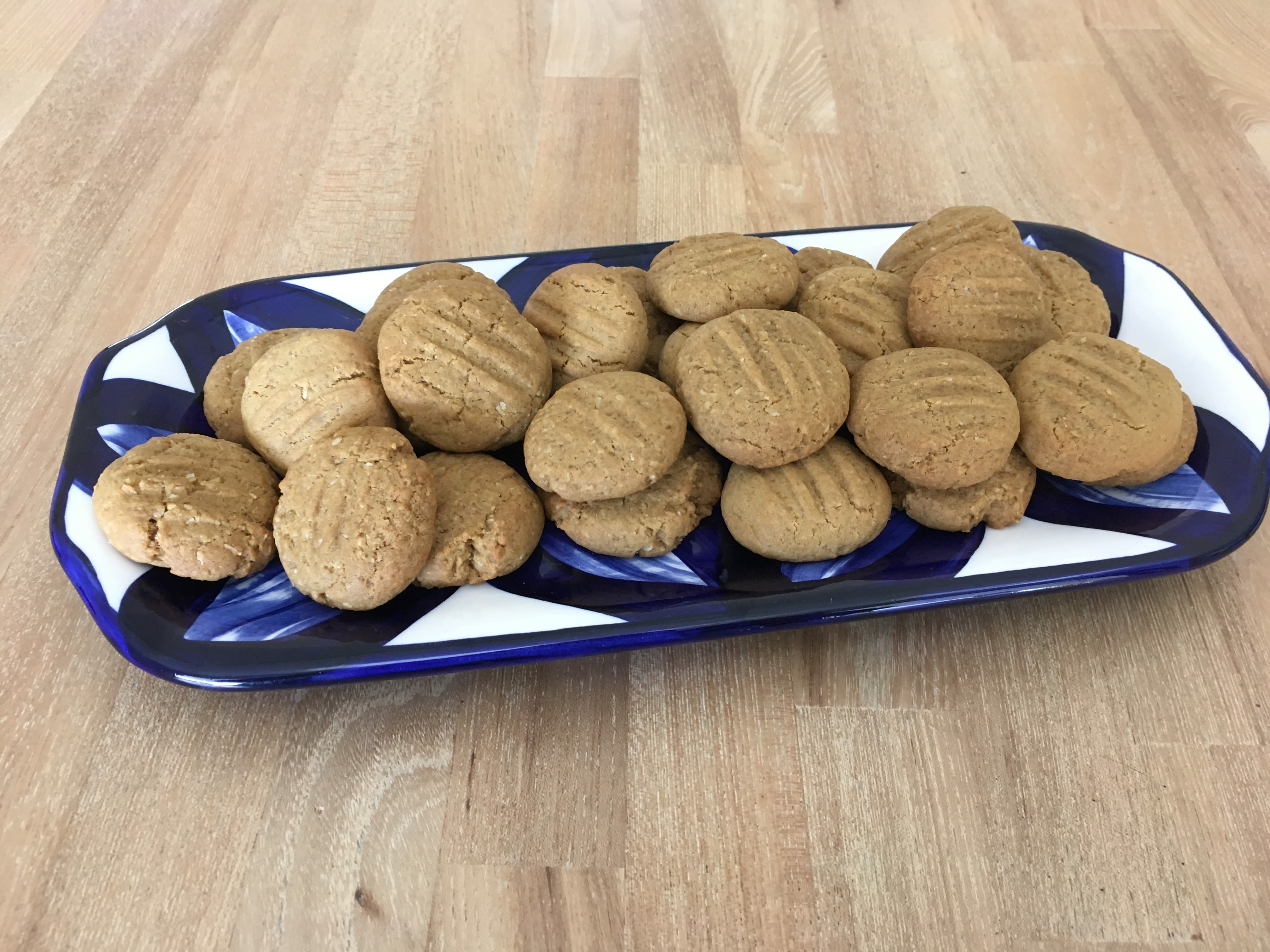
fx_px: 1064
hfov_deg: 61.7
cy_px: 476
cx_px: 635
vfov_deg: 48.2
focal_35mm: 29
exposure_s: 1/33
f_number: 2.2
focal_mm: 4.2
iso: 125
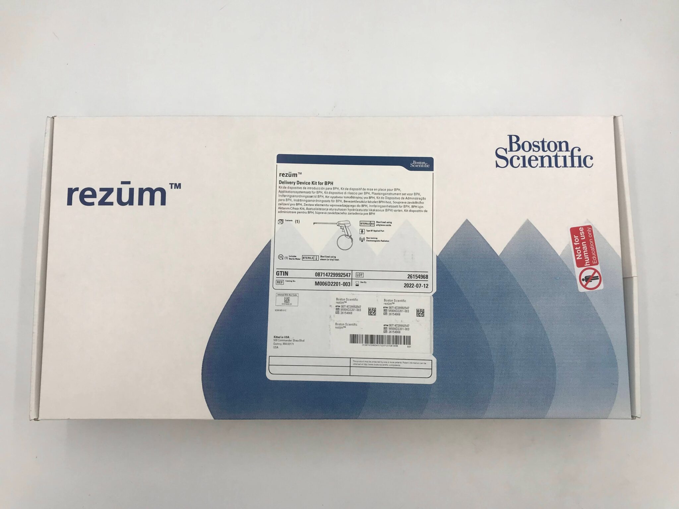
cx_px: 340
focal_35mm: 28
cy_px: 254
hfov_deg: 63.4
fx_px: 549
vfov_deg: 49.7
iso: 20
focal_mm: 3.99
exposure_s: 1/270
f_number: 1.8
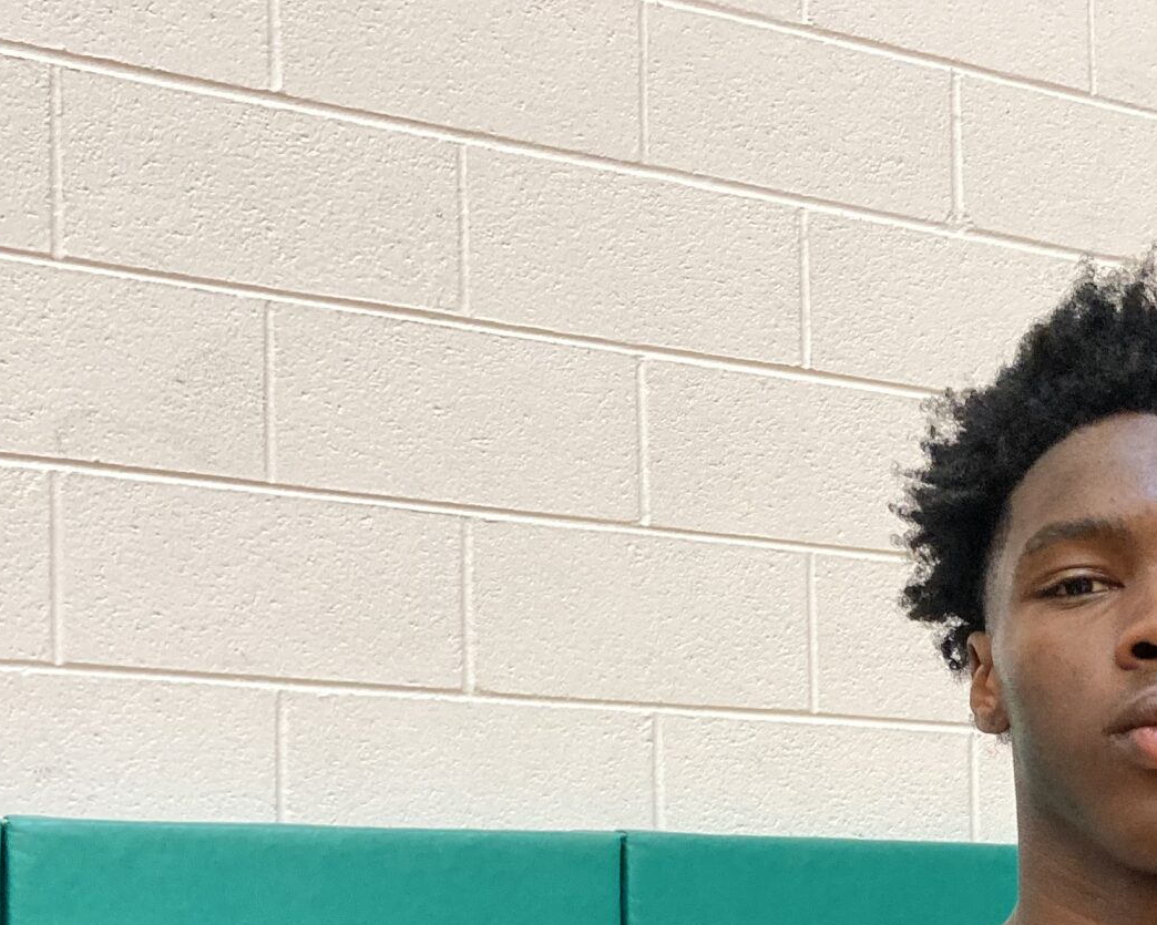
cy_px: 956
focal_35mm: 67
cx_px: 1119
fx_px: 2294
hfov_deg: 26.9
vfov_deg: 21.9
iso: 160
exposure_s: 1/60
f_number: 1.8
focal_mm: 3.99
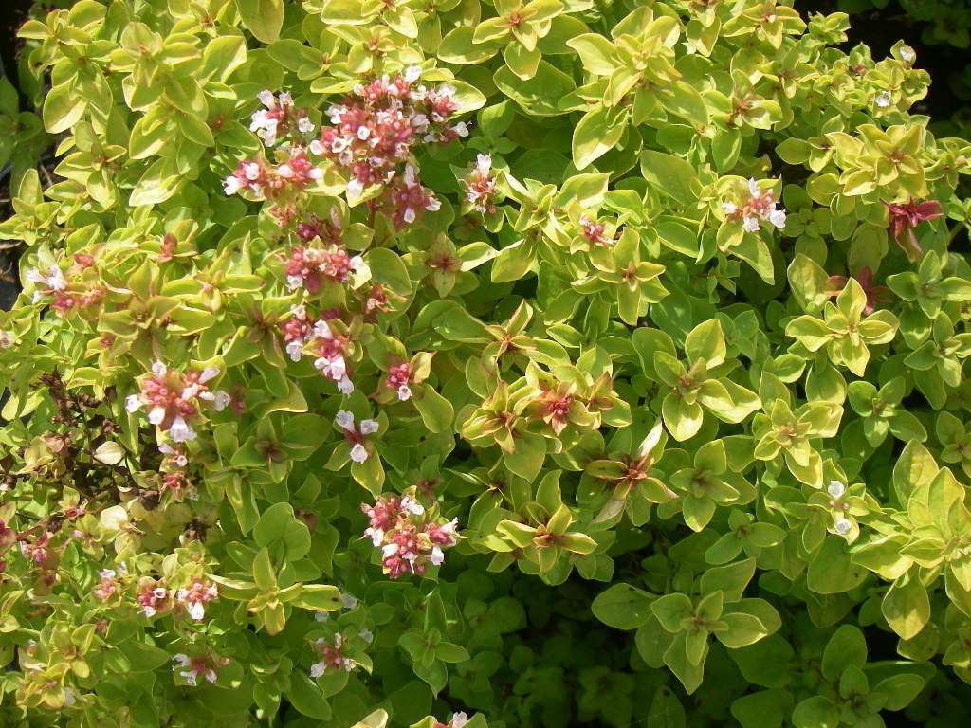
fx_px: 1066
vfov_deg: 37.7
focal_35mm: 38
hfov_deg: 49.0
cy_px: 364
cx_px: 486
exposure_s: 1/200
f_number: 3.3
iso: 64
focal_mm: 6.3
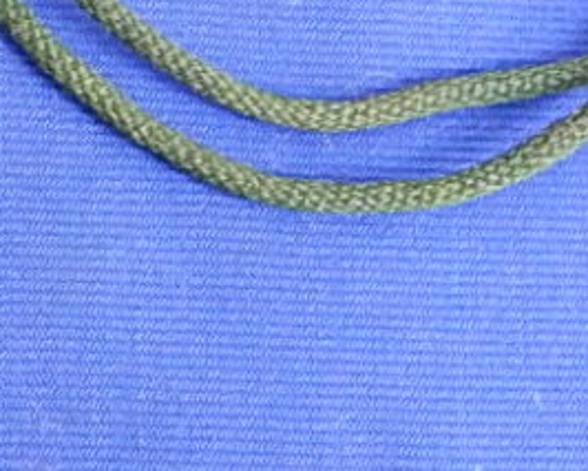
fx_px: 2159
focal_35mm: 124
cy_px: -33
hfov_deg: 14.0
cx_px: -433
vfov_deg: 12.3
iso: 400
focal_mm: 4
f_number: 3
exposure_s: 1/10
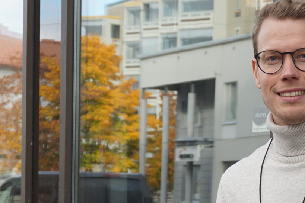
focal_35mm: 150
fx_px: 1271
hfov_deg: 13.4
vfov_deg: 9.0
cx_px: 345
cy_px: 277
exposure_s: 1/80
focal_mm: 32
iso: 100
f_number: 6.3
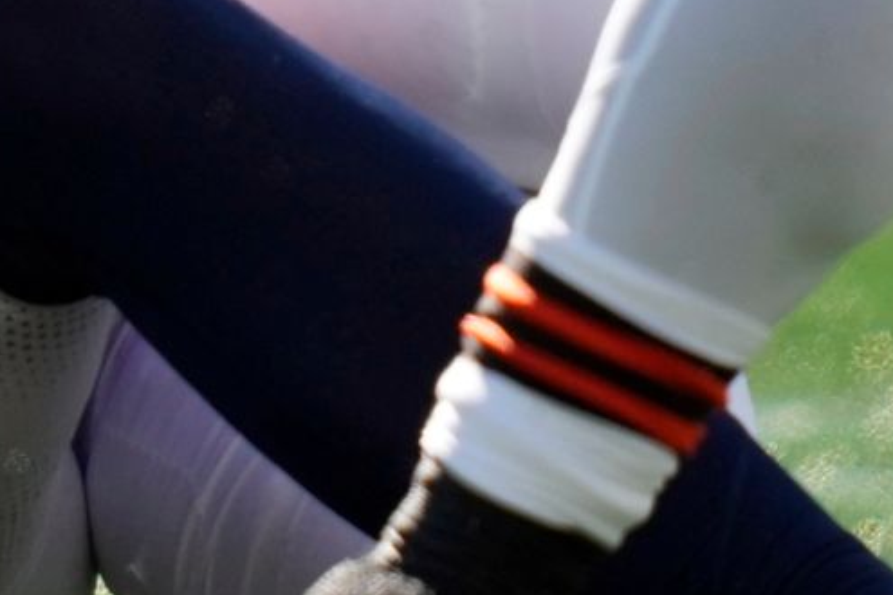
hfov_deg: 1.2
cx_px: -361
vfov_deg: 0.8
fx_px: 41025
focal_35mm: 1654
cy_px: 100
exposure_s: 1/3200
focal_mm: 400
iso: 400
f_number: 2.8
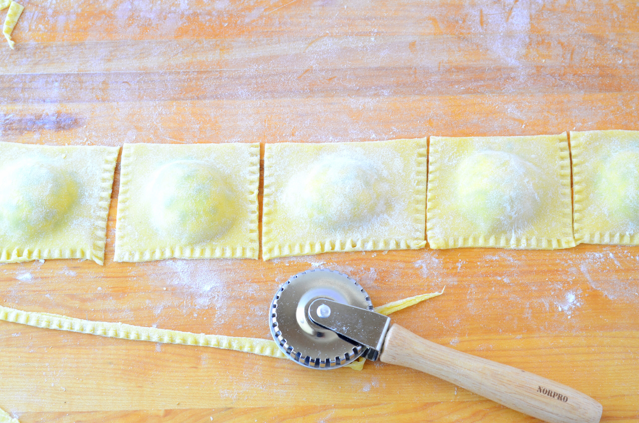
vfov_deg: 22.5
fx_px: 1063
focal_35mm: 60
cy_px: 212
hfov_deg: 33.5
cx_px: 320
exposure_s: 1/5
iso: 100
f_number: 9
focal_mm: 40
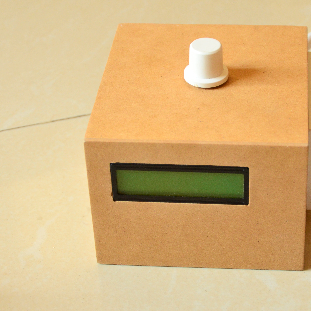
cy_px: 142
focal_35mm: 105
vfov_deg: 16.6
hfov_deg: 16.5
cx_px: 203
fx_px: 1067
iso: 800
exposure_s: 1/50
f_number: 6
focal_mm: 48
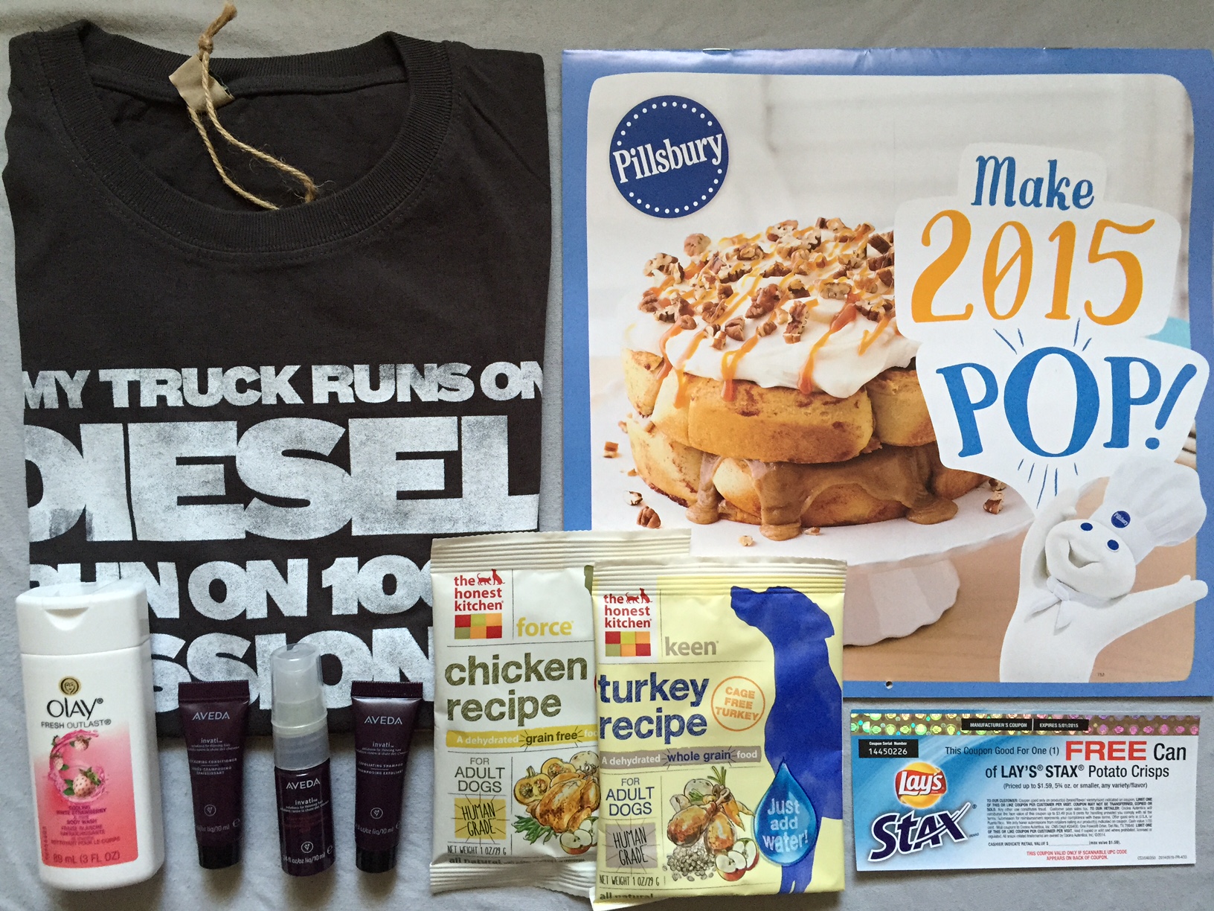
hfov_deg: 61.7
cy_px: 456
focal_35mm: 29
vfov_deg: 48.2
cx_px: 607
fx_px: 1017
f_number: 2.2
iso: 160
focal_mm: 4.15
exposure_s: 1/30
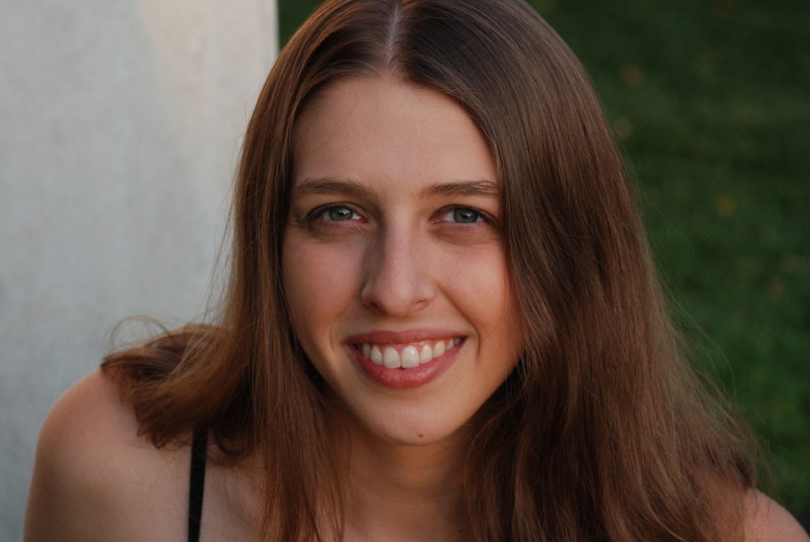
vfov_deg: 10.2
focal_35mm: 135
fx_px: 3041
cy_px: 265
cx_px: 356
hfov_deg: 15.2
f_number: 5.6
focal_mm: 80
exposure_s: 1/125
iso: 200
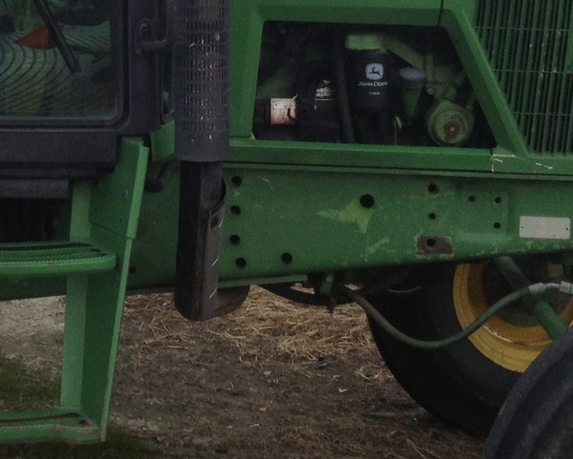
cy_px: -38
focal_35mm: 121
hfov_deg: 15.7
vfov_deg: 12.5
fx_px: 2053
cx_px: 33
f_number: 2.4
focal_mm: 4.28
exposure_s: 1/575
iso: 64
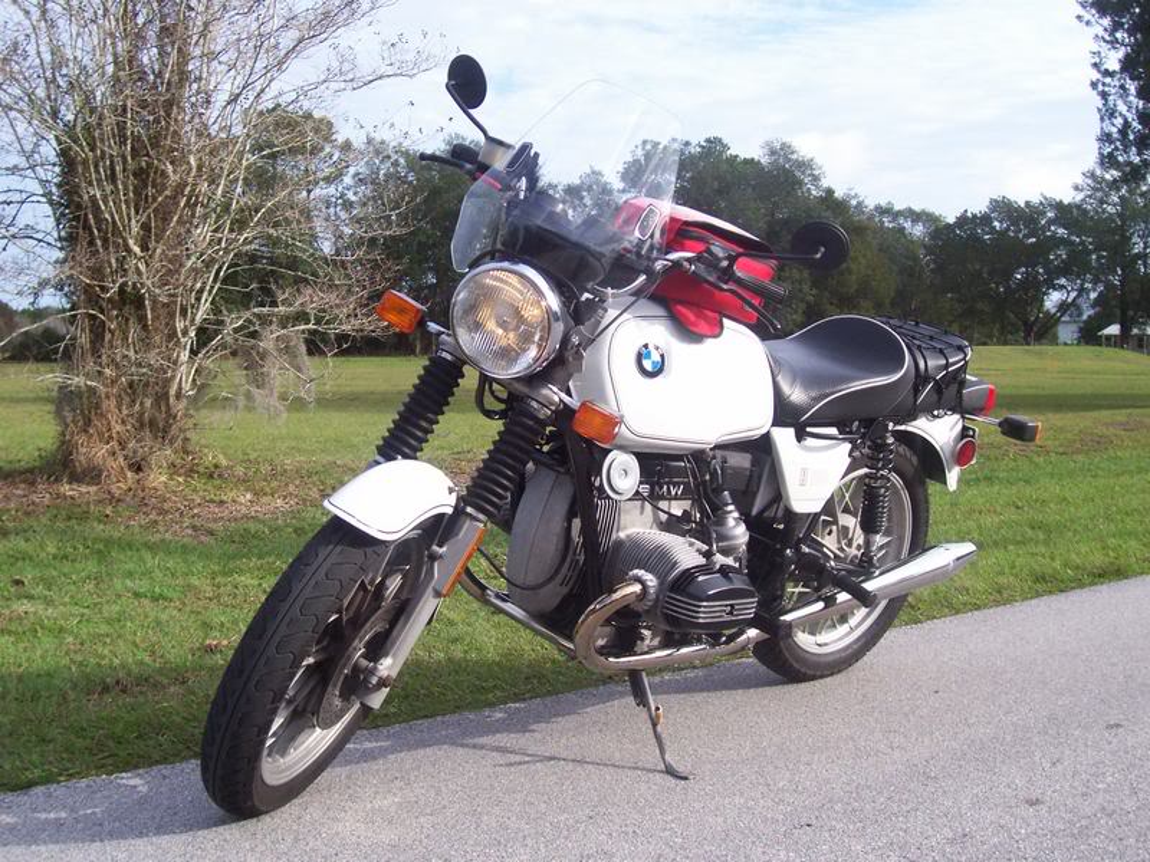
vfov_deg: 34.3
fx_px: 1395
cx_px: 575
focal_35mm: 42
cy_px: 431
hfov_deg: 44.8
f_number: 2.9
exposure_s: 1/623
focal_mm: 7
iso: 80
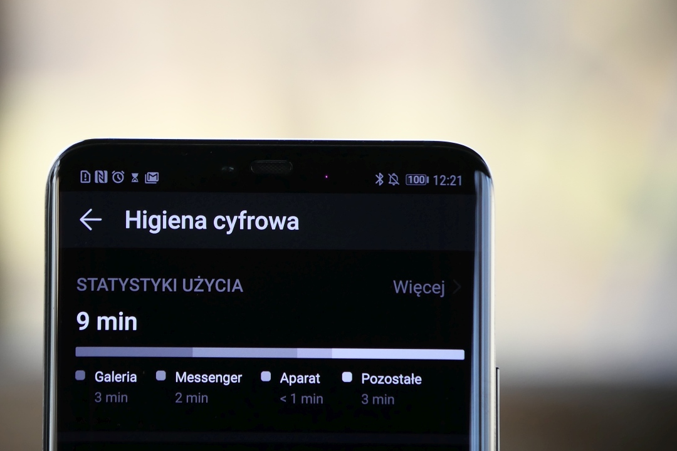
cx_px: 261
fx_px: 7465
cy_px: 265
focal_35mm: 397
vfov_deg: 3.5
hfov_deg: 5.2
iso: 320
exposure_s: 1/100
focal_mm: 98.5
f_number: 4.5
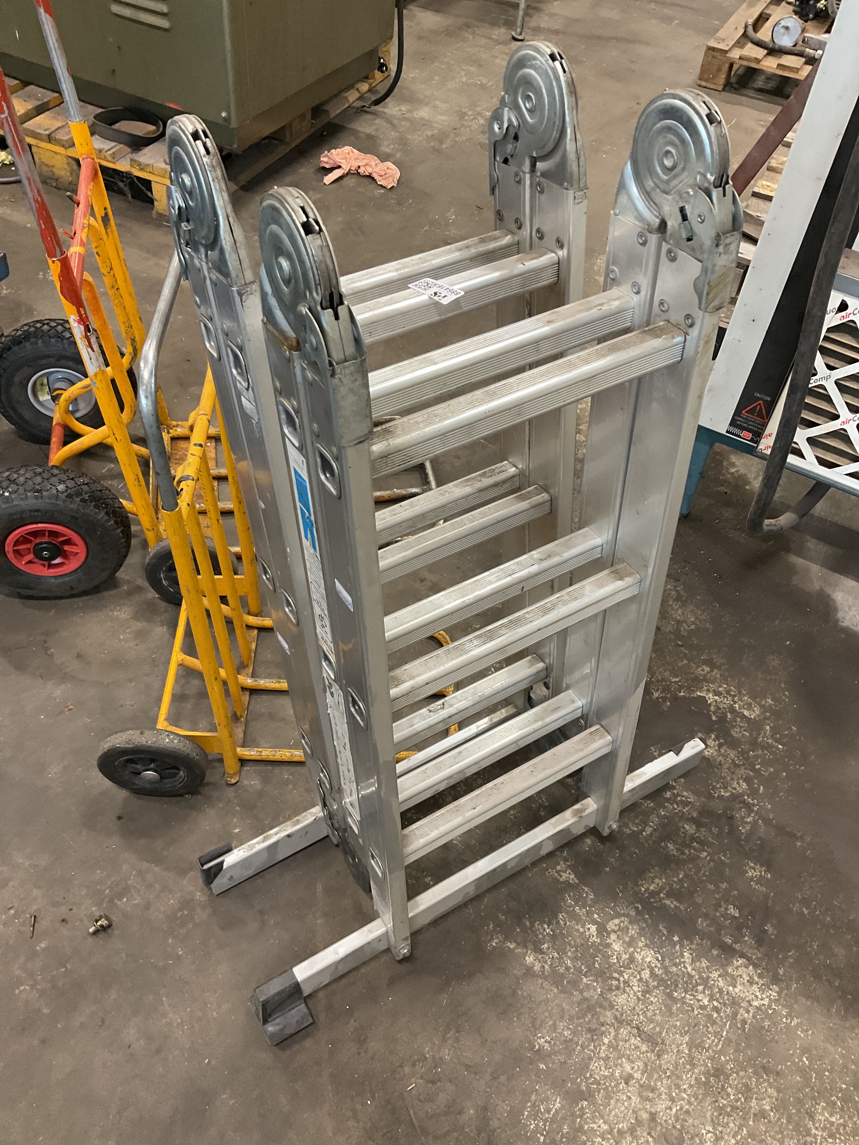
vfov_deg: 61.7
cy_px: 572
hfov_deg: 48.2
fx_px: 959
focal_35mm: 29
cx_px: 430
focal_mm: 3
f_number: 1.8
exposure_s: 1/50
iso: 100
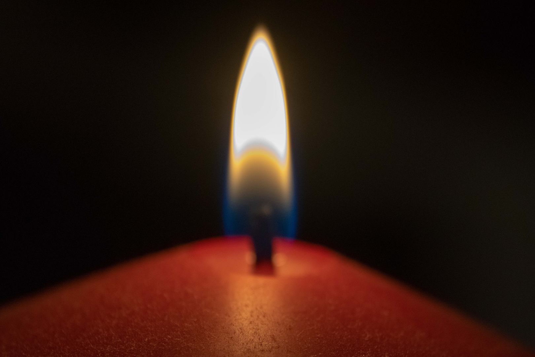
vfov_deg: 5.6
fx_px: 3678
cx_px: 268
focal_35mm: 248
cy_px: 178
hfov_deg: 8.3
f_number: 6
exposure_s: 1/125
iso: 2500
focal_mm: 165
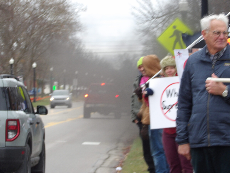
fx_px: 1521
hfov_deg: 8.6
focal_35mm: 229
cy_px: 85
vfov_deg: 6.5
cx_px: 114
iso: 200
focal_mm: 39.8
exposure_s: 1/58
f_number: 4.5
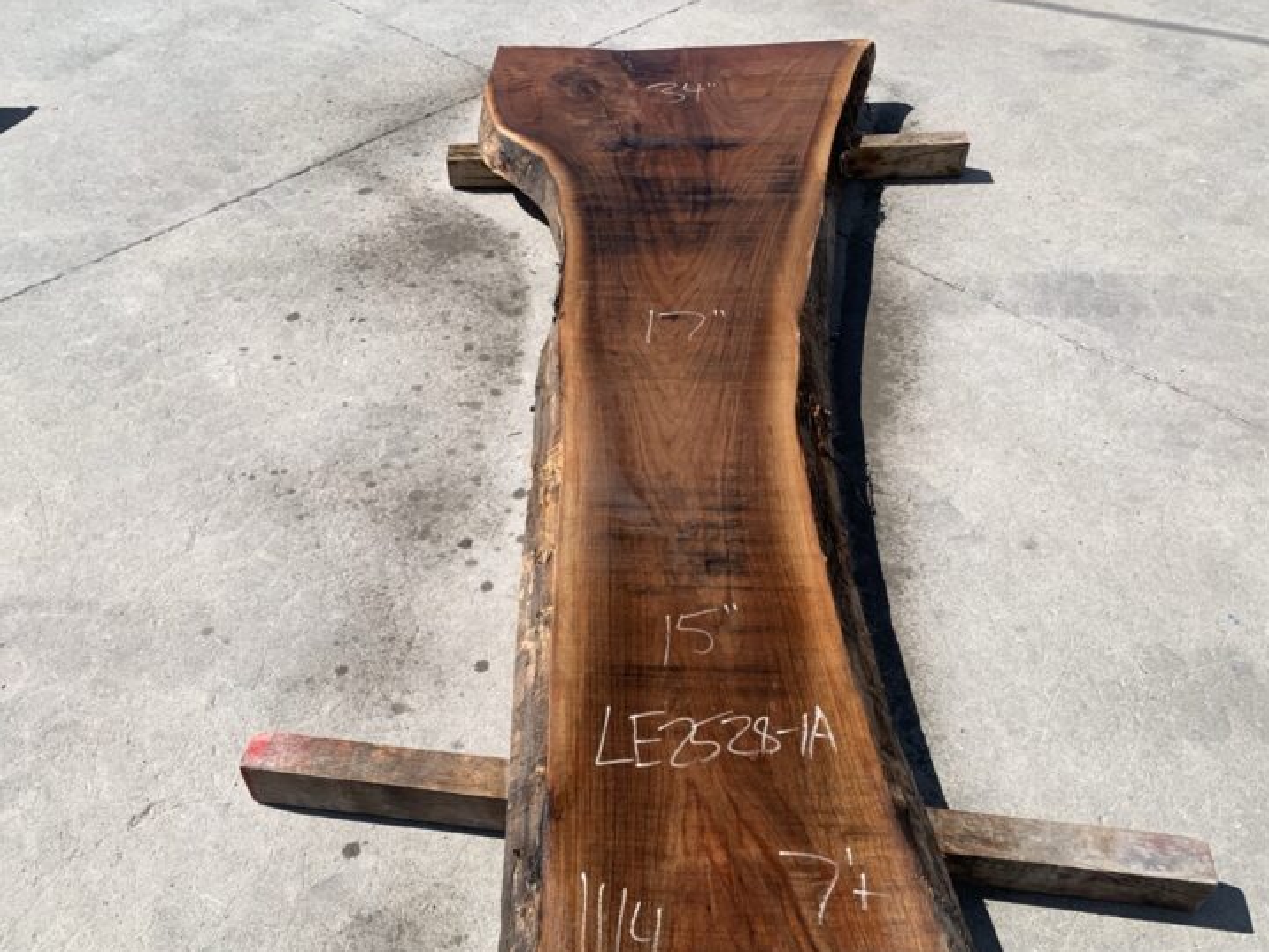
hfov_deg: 61.6
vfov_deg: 48.2
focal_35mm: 29
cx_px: 650
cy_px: 513
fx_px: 1063
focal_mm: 4.25
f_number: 1.8
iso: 25
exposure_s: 1/3185
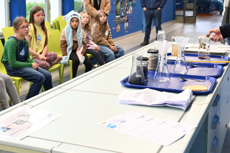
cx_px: 107
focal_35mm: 62
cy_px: 38
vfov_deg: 21.7
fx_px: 396
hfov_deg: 32.4
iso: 1000
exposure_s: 1/125
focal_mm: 33
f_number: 4.8
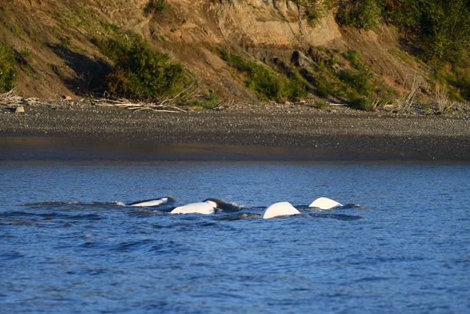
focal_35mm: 265
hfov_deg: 7.8
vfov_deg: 5.2
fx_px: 3461
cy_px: 158
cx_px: 233
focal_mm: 175
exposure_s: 1/1600
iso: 800
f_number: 5.3
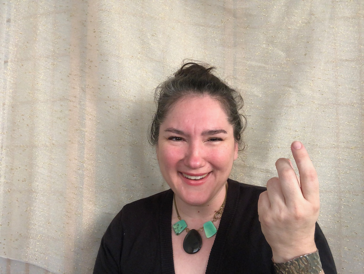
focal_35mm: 32
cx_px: 182
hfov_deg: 56.8
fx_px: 337
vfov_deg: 44.2
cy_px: 137
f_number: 2.2
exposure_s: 1/60
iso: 125
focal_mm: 2.87
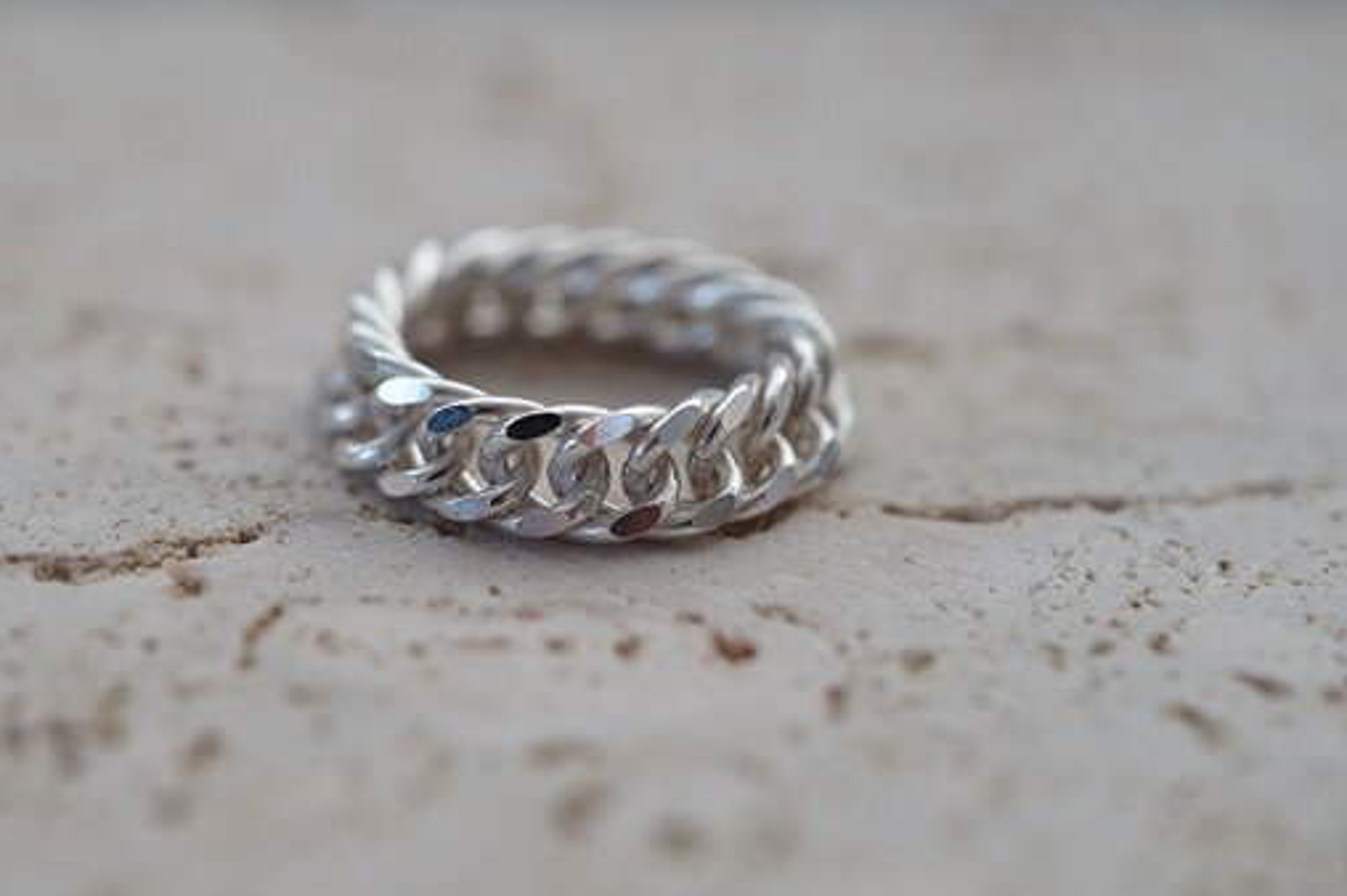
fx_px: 2356
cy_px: 472
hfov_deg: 31.8
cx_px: 501
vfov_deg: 21.5
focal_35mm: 63
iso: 640
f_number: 4
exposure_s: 1/160
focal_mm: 50
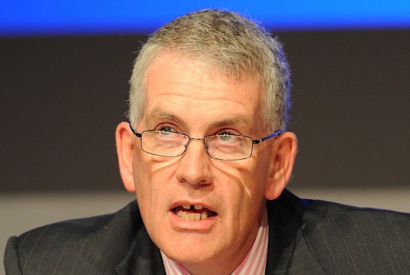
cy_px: 138
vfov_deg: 6.9
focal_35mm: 200
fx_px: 2280
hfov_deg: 10.3
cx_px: 205
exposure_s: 1/125
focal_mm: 200
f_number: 2.8
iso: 1250
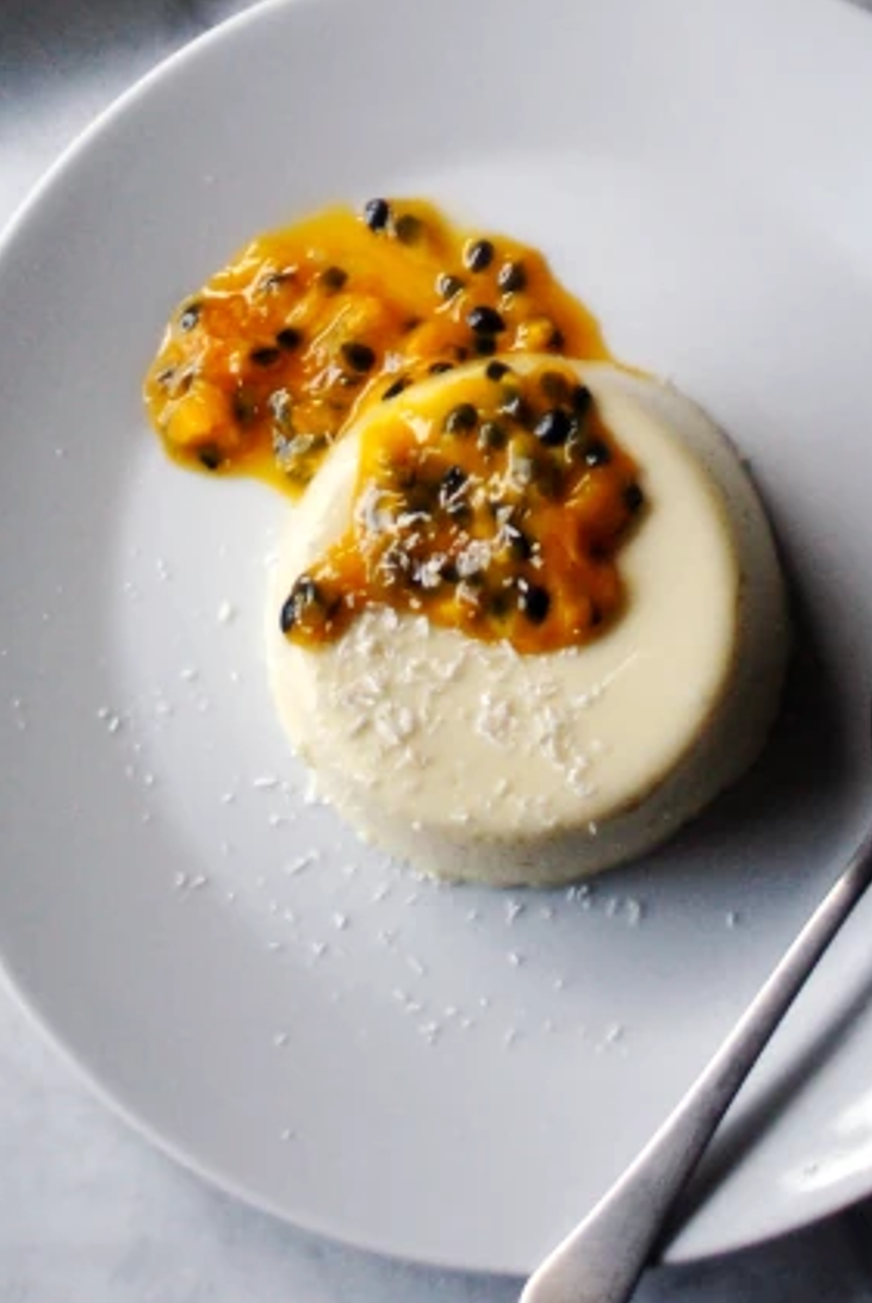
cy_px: -74
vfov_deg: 16.6
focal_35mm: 120
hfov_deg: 11.4
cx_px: 619
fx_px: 4349
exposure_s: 1/100
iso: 400
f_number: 2.8
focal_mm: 28
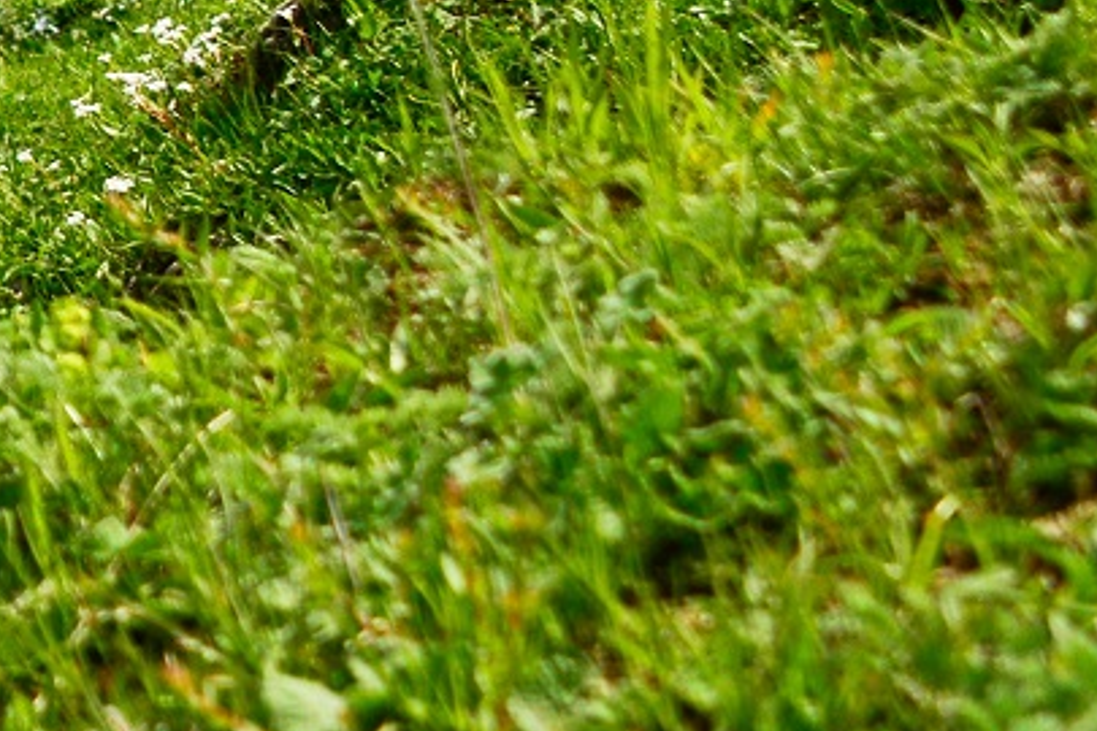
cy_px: -1010
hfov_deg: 10.3
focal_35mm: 173
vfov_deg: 7.4
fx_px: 5271
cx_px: -1517
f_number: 5.6
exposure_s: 1/640
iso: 200
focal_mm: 28
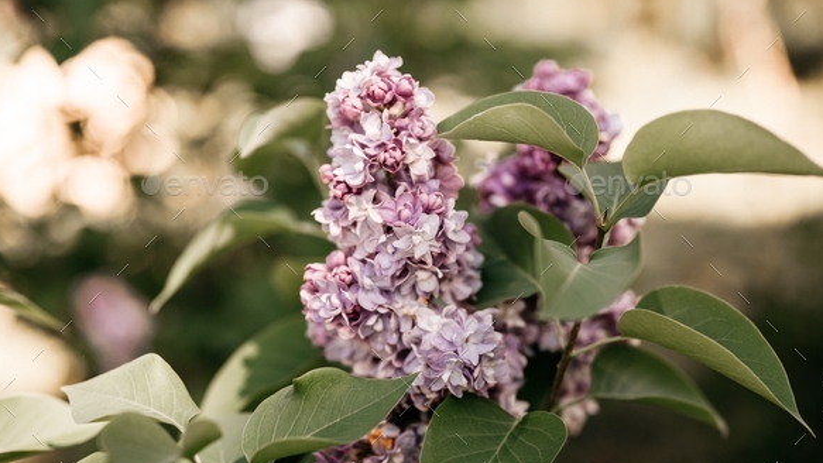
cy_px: 251
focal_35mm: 53
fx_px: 1157
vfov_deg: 22.6
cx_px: 412
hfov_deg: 39.2
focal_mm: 50
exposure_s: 1/800
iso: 100
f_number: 2.2
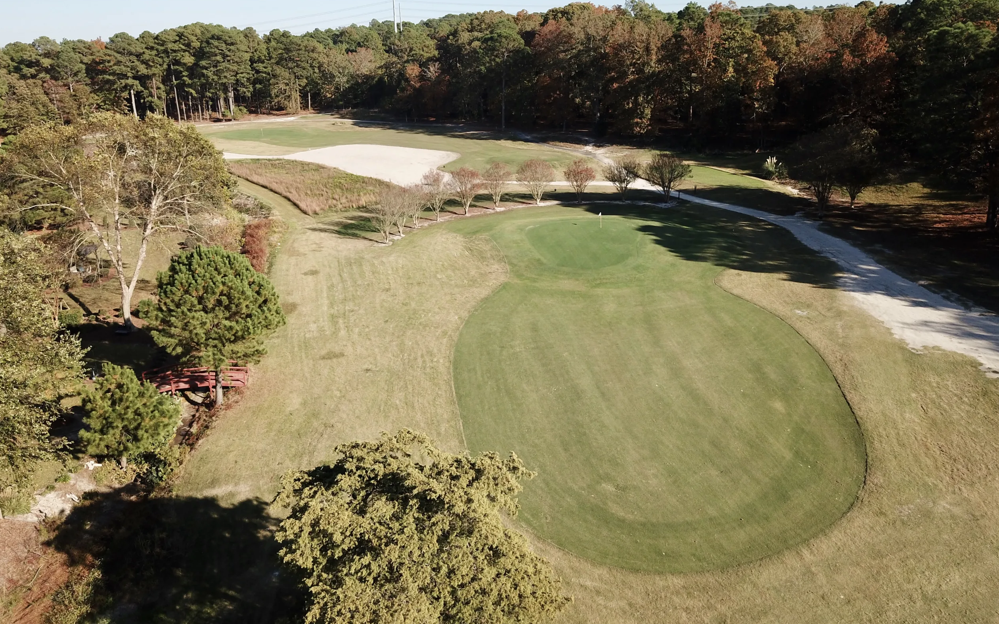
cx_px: 500
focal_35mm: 28
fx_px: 762
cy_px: 254
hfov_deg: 66.5
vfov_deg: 44.3
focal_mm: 4.73
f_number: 2.2
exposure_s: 1/858
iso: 100
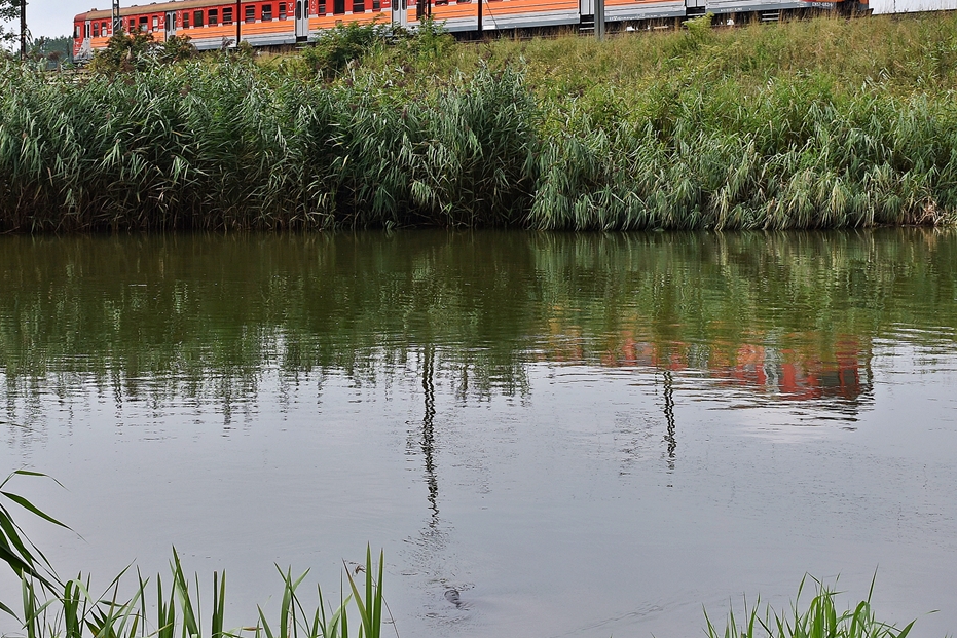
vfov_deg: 15.6
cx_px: 427
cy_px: 107
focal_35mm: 87
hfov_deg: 23.4
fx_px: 2313
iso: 100
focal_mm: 30
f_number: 7.1
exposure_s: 1/320
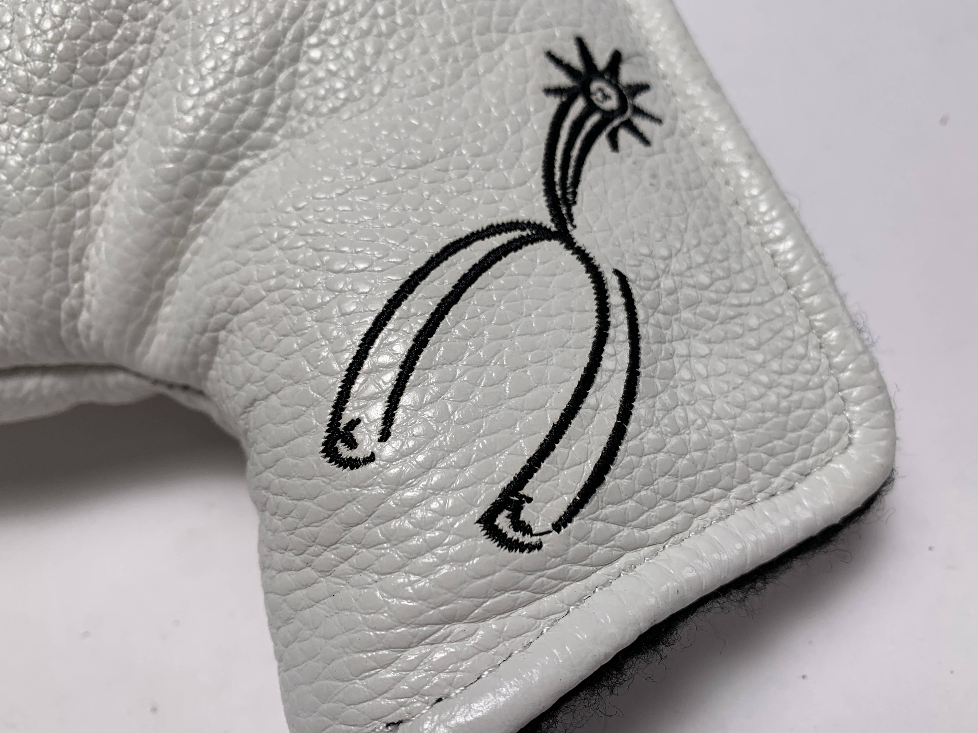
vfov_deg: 51.3
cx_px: 494
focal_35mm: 27
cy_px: 375
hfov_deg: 65.3
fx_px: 763
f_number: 1.8
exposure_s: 1/391
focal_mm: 4.25
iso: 25
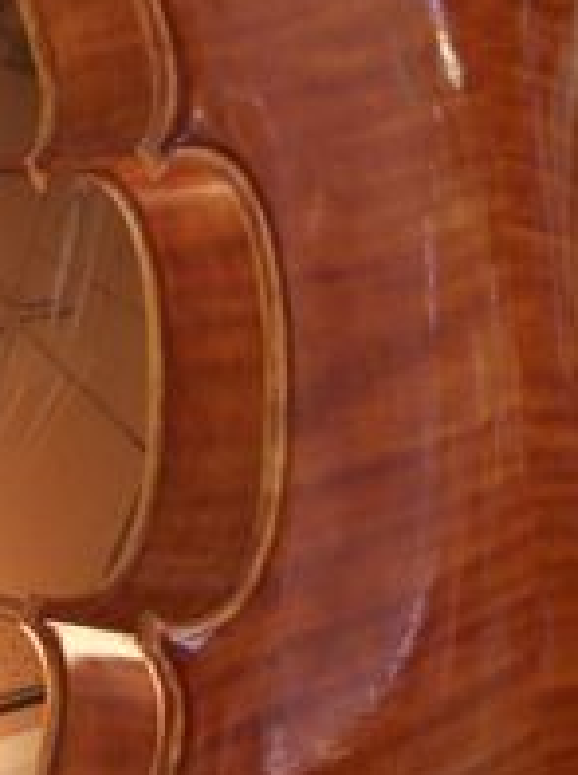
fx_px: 1988
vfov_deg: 22.0
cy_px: 397
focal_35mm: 89
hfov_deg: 16.5
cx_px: 222
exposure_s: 1/10
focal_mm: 5.8
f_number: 2.6
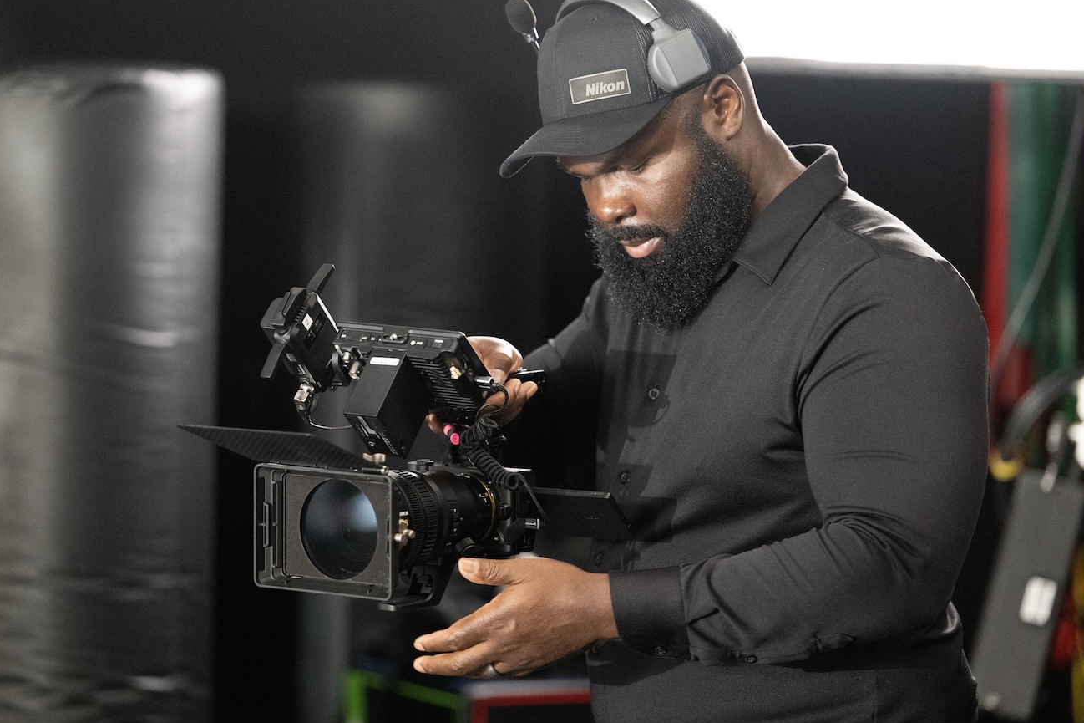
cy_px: 335
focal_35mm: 156
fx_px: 4696
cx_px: 542
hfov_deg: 13.2
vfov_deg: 8.8
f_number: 2.8
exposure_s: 1/400
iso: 8000
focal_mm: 135
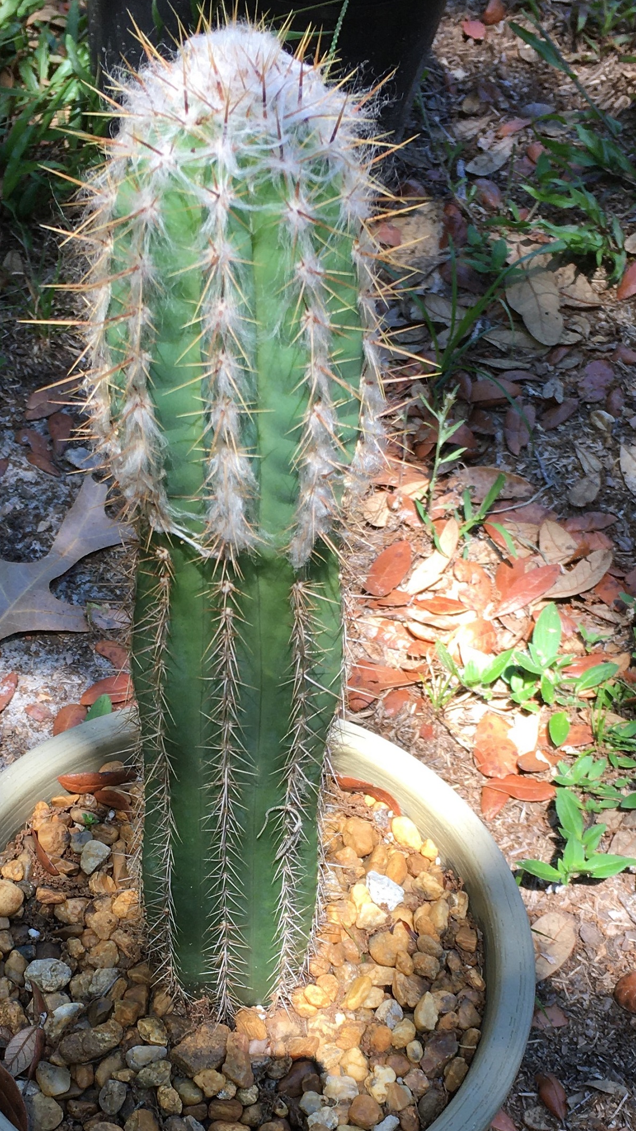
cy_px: 527
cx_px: 222
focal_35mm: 37
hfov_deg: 31.8
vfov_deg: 54.0
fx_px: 1109
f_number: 2.2
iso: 25
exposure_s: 1/275
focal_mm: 4.15
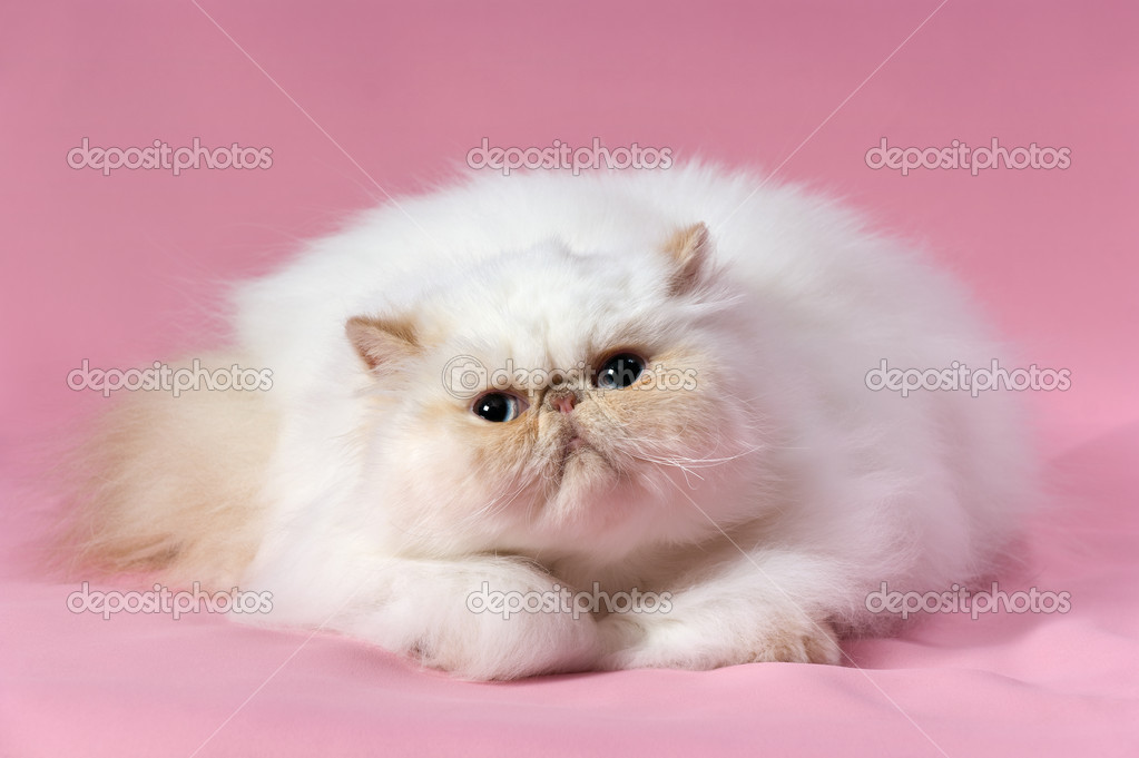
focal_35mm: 105
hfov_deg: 19.5
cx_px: 570
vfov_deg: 13.0
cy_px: 379
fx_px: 3320
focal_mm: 70
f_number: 9
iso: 100
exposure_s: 1/125
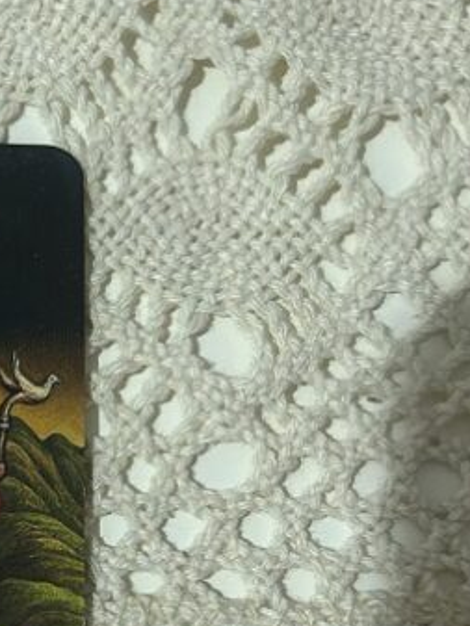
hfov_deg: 17.3
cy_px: 535
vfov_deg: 24.2
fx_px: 1429
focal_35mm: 79
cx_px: -178
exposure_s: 1/50
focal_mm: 5.7
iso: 320
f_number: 1.5
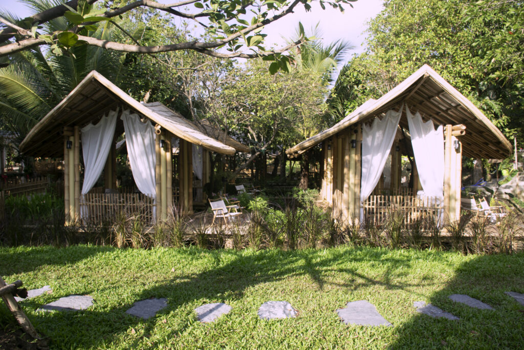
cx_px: 262
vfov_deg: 47.9
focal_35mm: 27
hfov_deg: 67.4
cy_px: 175
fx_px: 393
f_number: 5.6
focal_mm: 18
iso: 100
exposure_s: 1/200
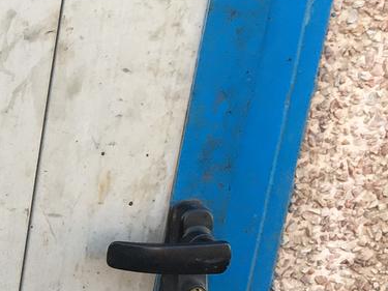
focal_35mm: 116
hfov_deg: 15.0
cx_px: -285
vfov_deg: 12.7
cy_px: 236
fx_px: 1300
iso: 32
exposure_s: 1/100
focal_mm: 4.15
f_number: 2.2
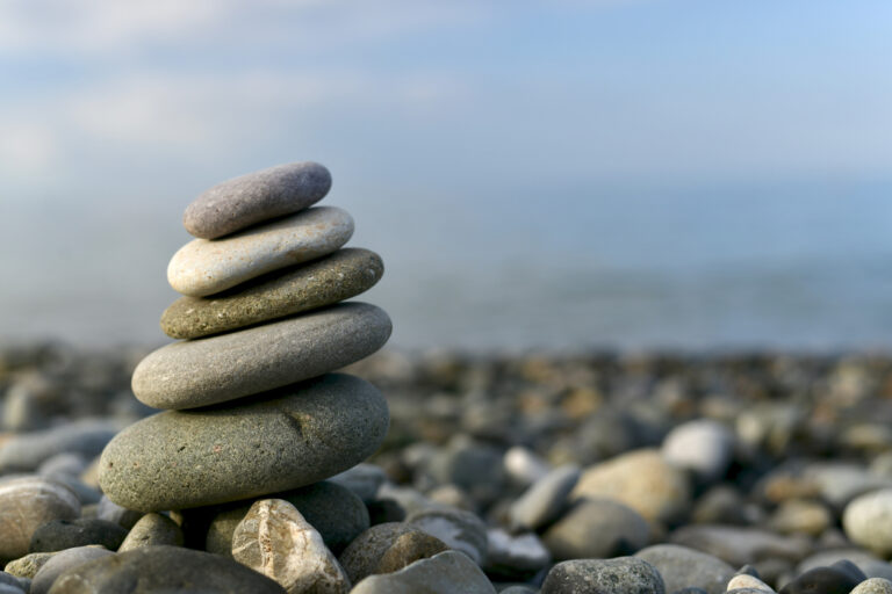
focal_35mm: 50
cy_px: 297
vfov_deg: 27.0
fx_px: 1239
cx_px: 446
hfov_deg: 39.6
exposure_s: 1/400
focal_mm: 50
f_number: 4
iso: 64
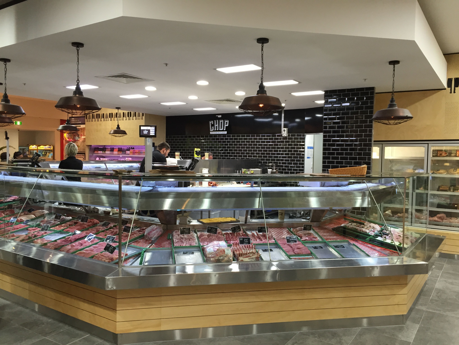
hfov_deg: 61.7
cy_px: 172
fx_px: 385
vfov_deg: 48.2
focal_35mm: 29
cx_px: 230
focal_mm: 4.15
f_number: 2.2
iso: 50
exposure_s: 1/33
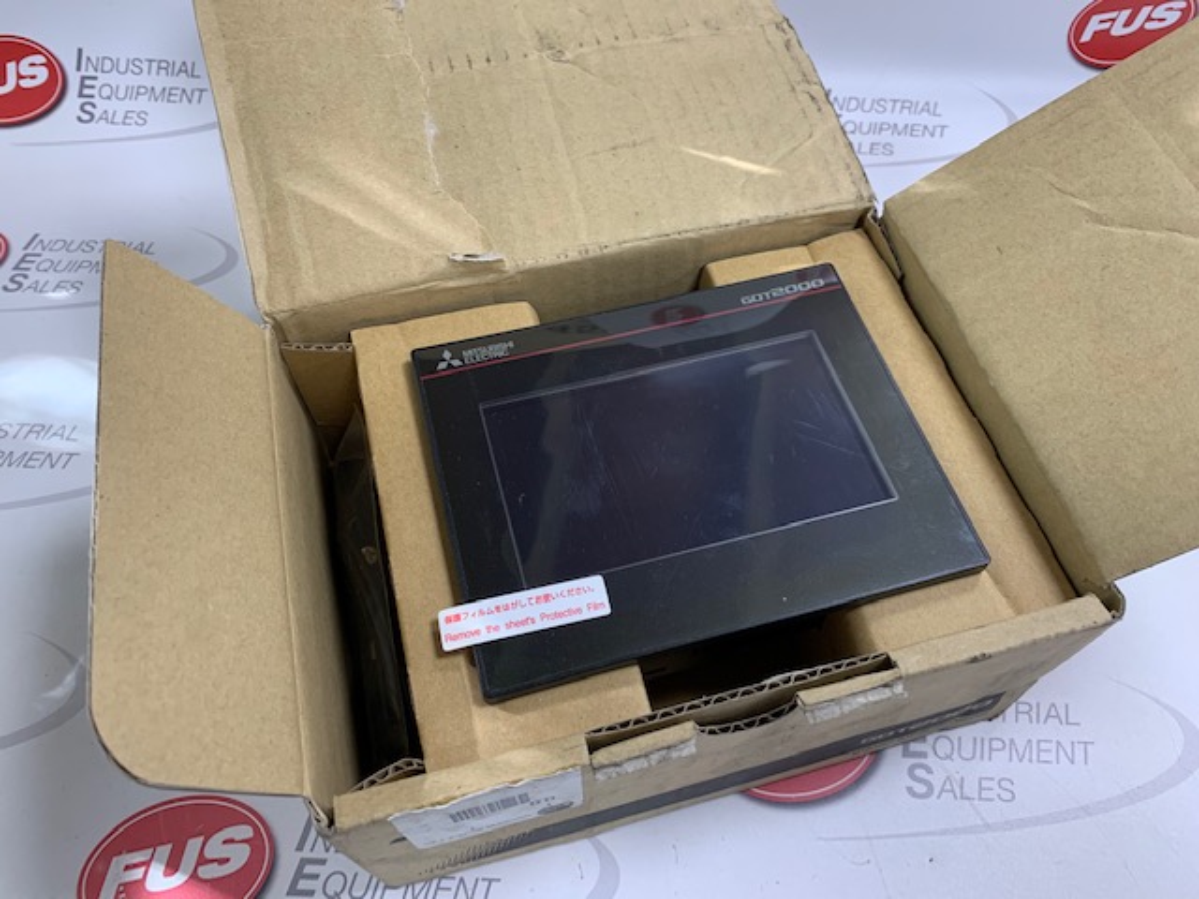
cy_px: 450
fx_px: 901
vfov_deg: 53.1
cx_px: 600
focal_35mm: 26
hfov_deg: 67.3
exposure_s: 1/50
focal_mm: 4.25
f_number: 1.8
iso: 100
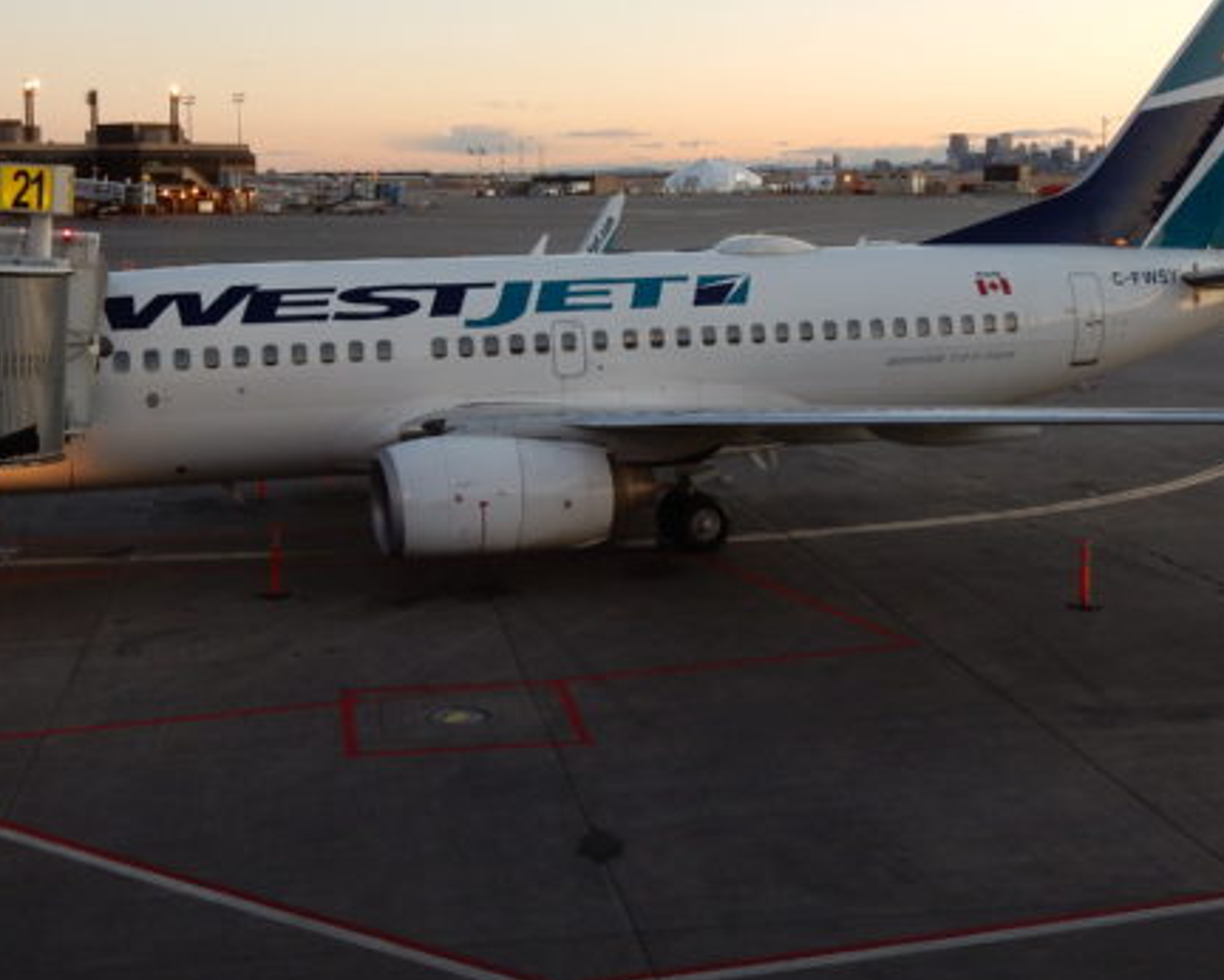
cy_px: 340
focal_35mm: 52
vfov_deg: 29.0
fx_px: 1885
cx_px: 606
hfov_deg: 36.0
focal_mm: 5.4
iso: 125
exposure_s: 1/30
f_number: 4
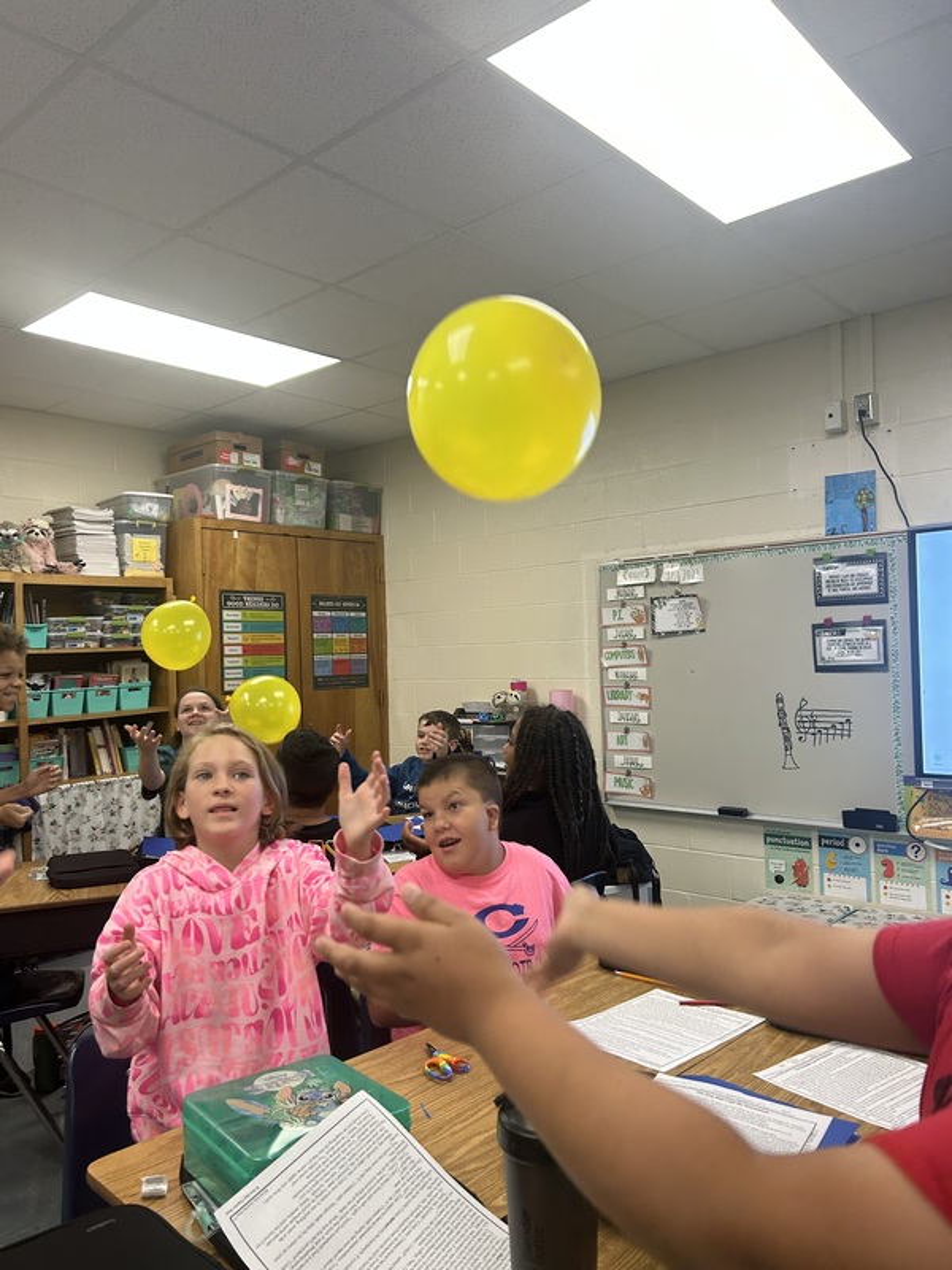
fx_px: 953
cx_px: 476
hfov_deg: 53.1
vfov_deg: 67.3
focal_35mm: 26
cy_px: 635
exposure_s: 1/60
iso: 100
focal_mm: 5.7
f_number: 1.5
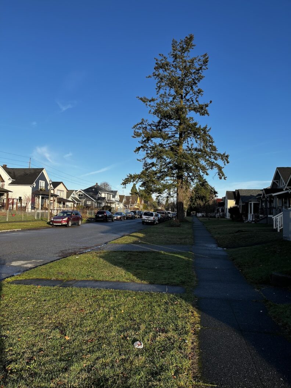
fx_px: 291
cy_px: 194
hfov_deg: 53.1
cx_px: 146
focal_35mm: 26
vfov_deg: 67.3
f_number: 1.6
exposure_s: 1/1558
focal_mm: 5.1
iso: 50
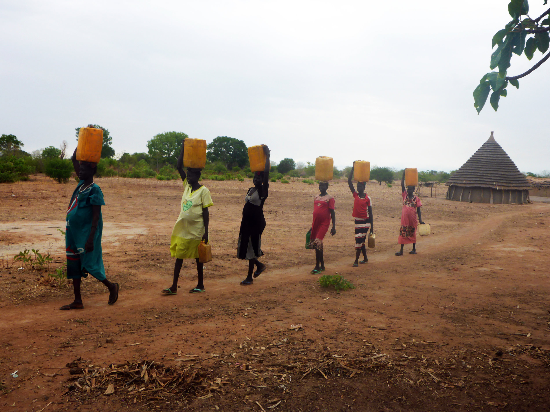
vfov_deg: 40.7
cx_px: 275
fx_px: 556
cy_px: 206
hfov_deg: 52.6
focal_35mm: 35
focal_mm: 6
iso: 100
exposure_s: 1/250
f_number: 3.7
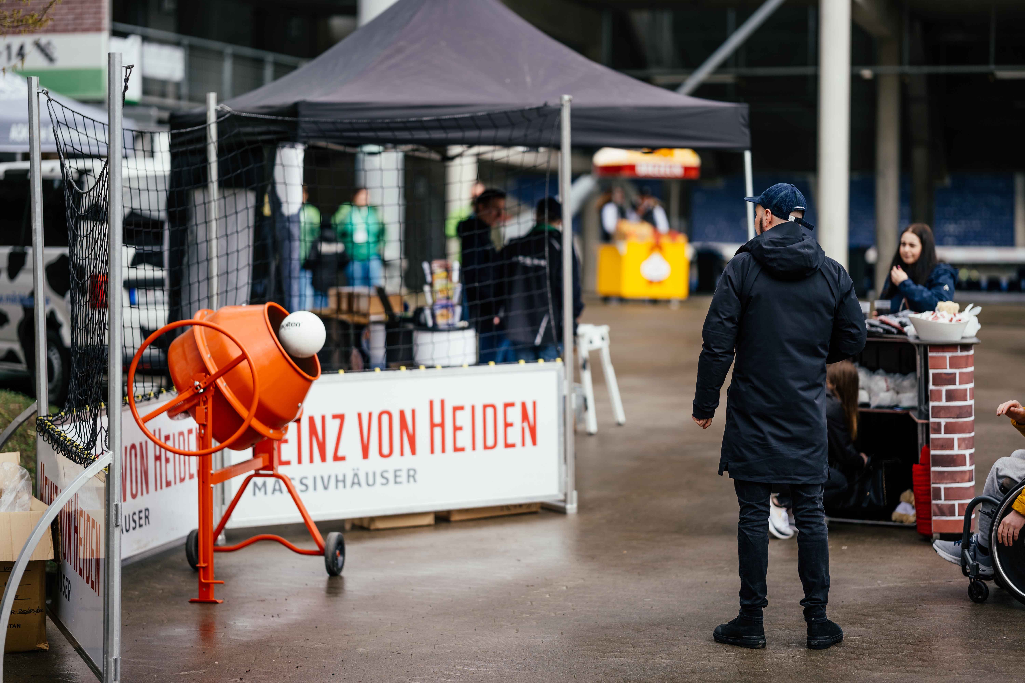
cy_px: 342
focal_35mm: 85
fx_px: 2420
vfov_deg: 16.1
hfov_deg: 23.9
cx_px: 512
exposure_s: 1/2000
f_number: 1.4
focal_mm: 85
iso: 100
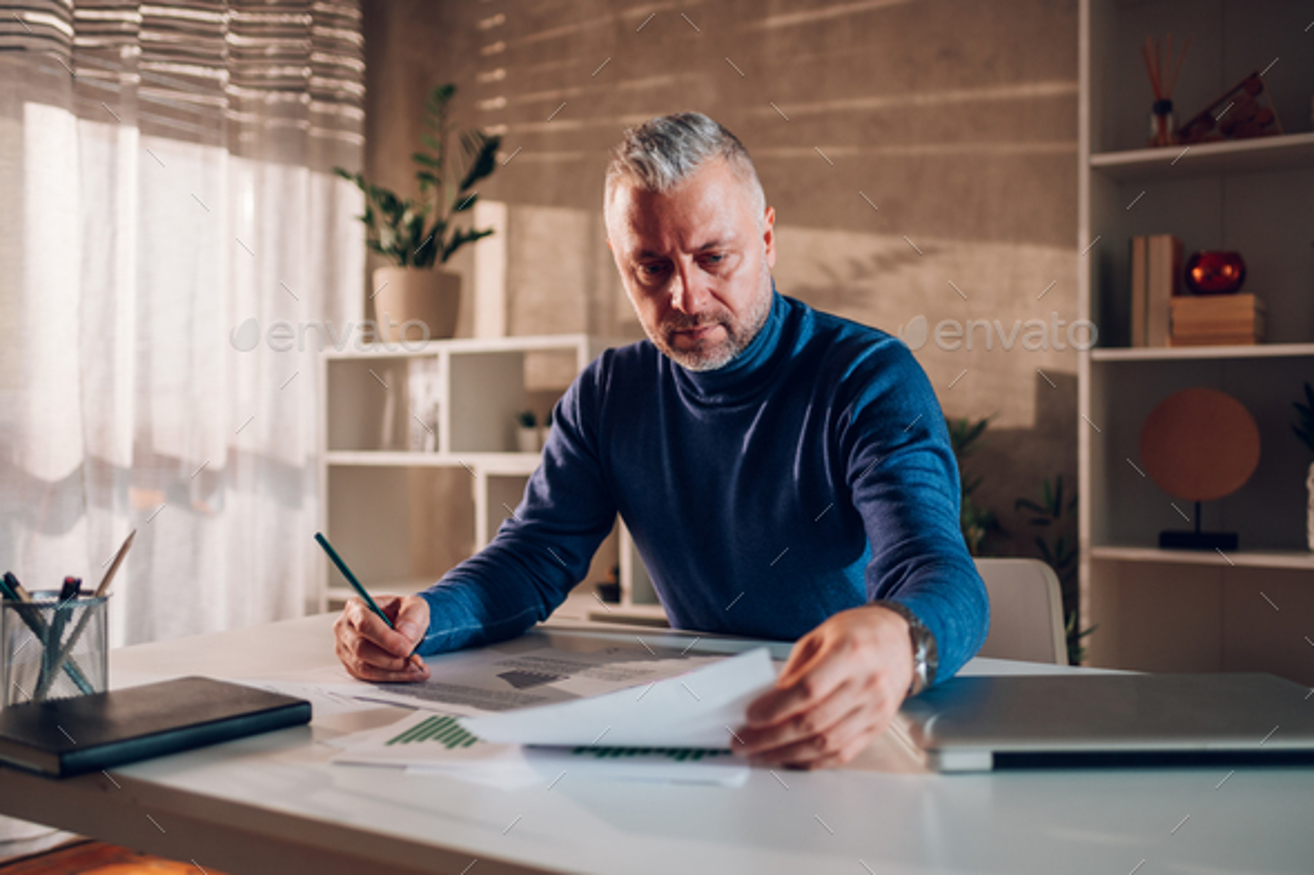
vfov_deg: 37.8
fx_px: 1277
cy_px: 438
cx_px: 657
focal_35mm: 35
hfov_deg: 54.4
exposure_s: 1/200
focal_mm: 35
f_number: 1.8
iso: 320
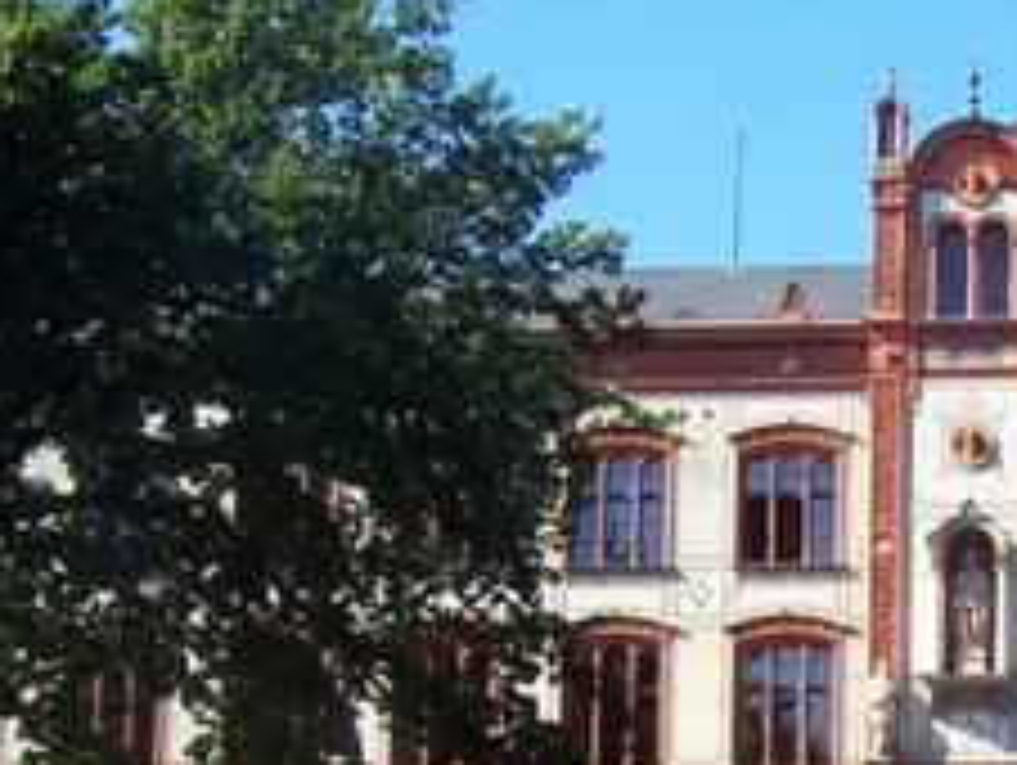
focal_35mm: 92
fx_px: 2706
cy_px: 765
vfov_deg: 15.8
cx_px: 1082
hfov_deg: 20.4
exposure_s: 1/180
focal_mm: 5.6
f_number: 5.6
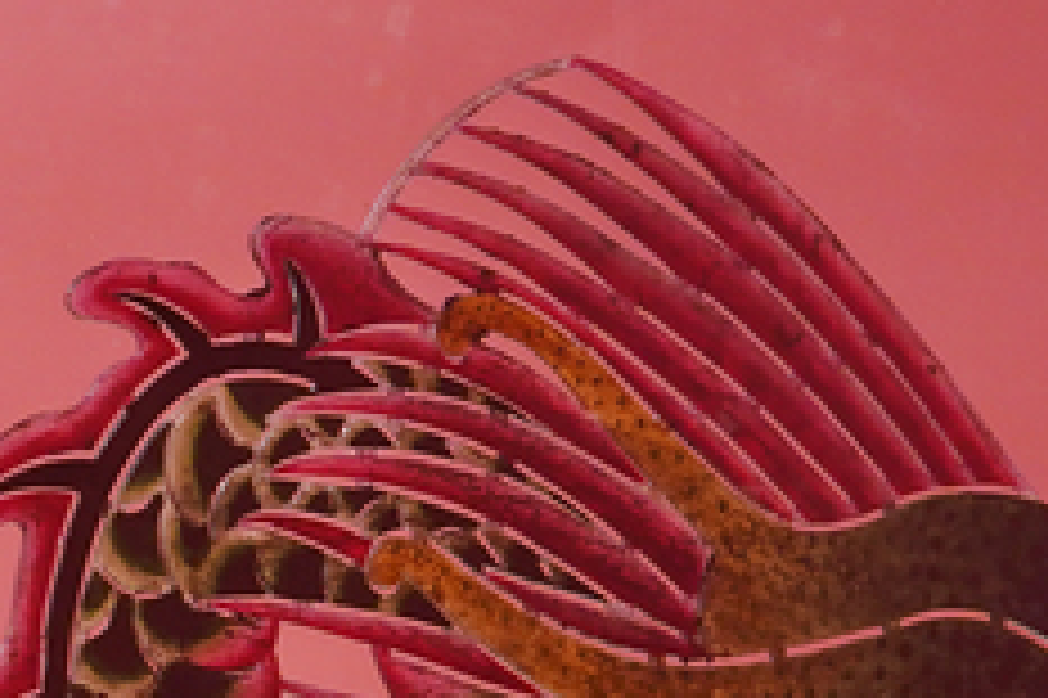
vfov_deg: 7.7
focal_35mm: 176
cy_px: 885
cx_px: -540
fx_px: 5120
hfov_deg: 11.2
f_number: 5.6
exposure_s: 1/25
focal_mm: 40
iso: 1600
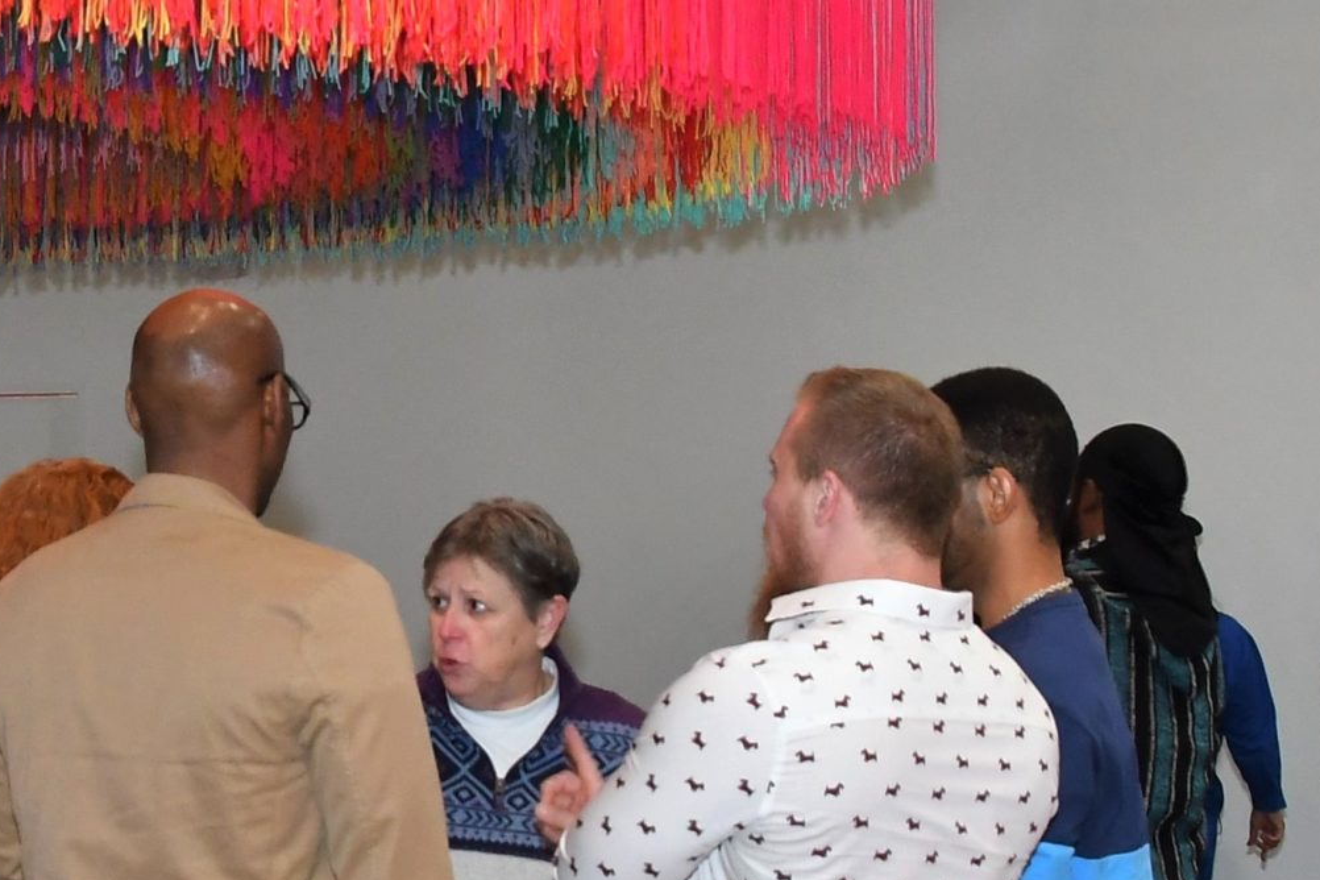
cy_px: 503
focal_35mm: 69
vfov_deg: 19.7
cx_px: -188
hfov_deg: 26.5
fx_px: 2530
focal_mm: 18
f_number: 7.1
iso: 1000
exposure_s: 1/60
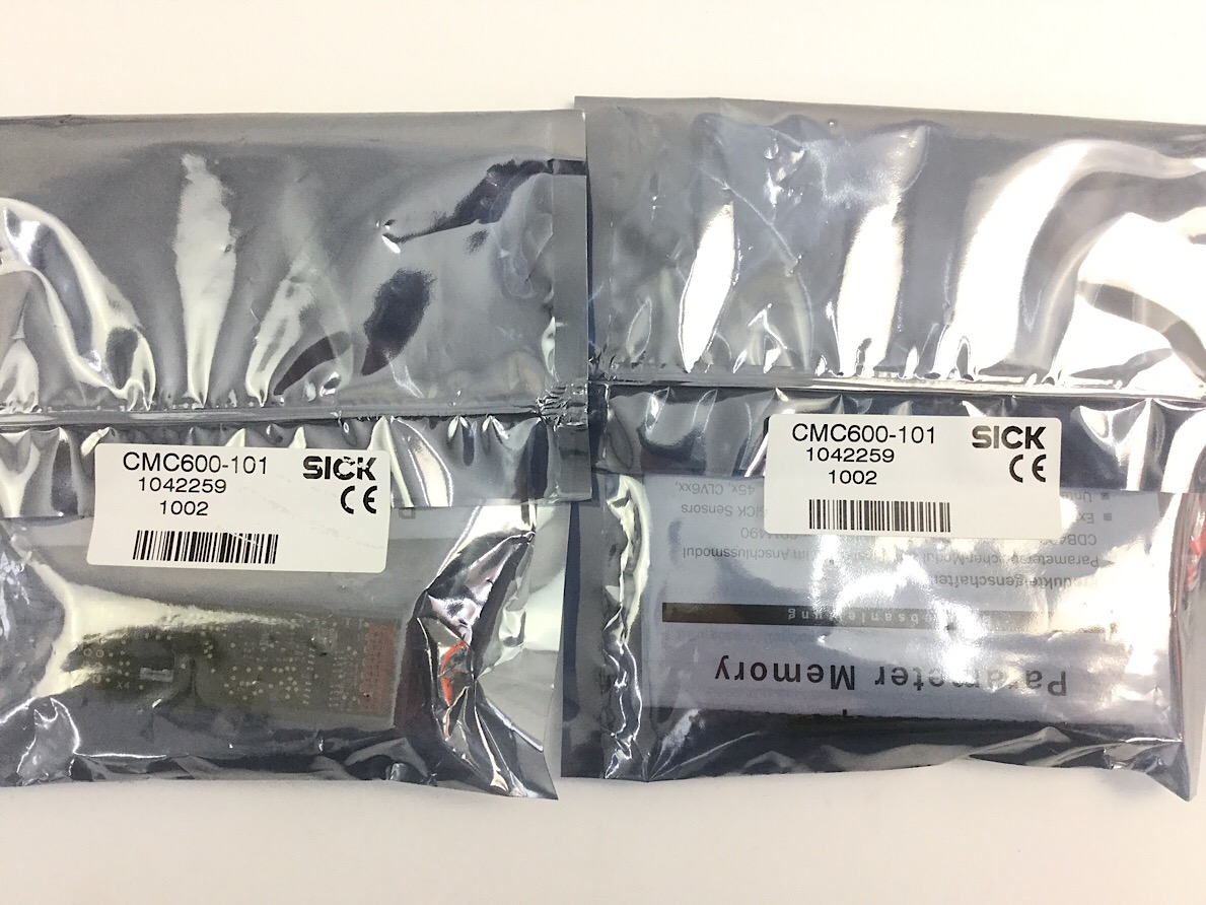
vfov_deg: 45.4
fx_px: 1080
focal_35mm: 31
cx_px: 603
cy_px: 452
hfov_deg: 58.3
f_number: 2.4
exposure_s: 1/33
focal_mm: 3.3
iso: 50
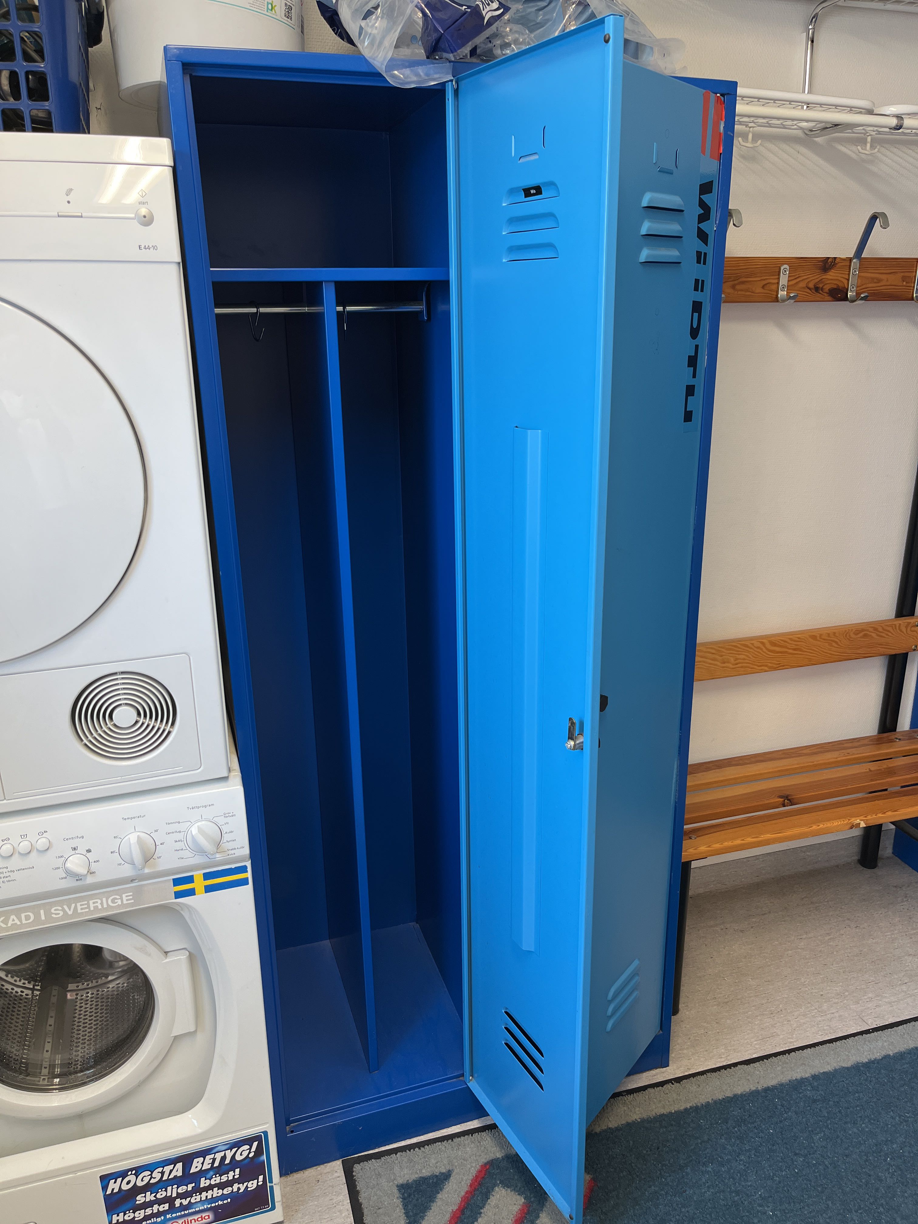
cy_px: 612
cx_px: 459
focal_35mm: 26
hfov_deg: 53.1
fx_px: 919
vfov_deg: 67.3
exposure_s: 1/50
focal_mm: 5.1
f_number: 1.6
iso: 80
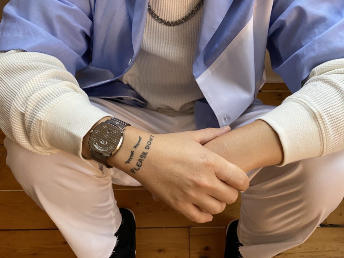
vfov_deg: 53.1
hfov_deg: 67.3
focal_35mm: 26
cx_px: 172
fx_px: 258
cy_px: 129
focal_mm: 4.25
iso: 400
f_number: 1.8
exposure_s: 1/60
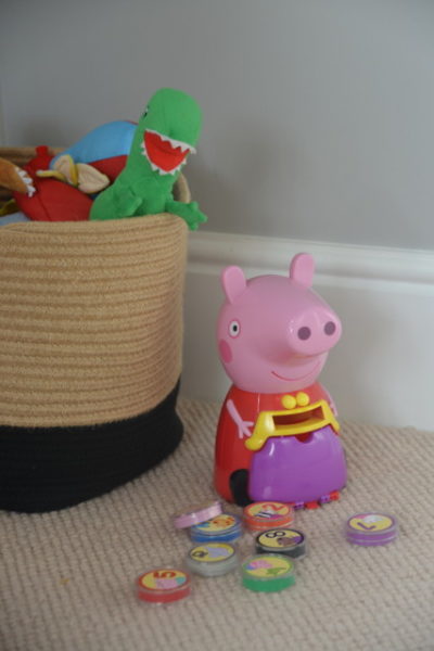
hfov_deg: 13.7
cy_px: 326
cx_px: 217
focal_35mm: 100
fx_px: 1808
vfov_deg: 20.4
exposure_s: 1/30
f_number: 5.3
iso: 400
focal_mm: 100
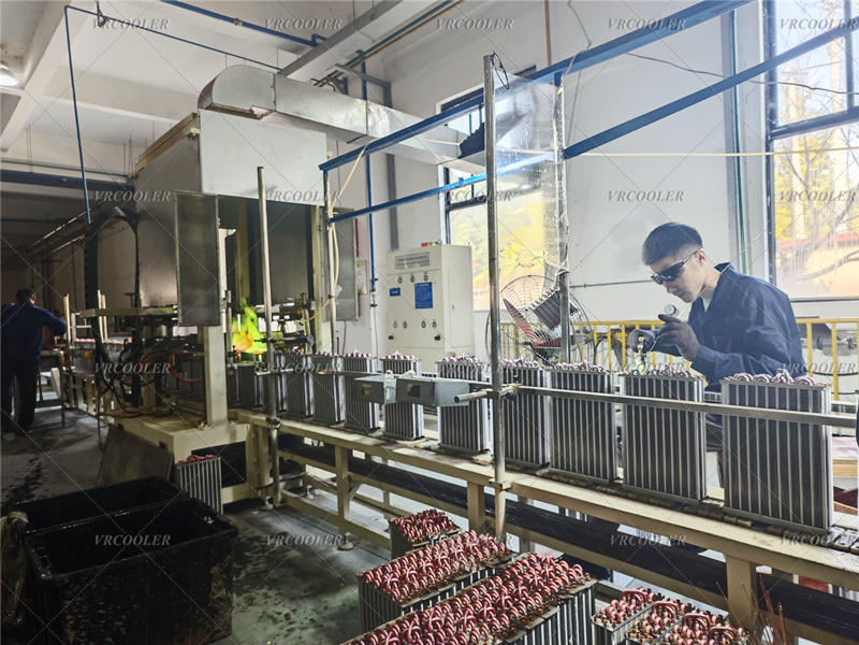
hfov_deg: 73.9
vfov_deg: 58.9
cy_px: 322
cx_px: 430
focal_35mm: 23
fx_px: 571
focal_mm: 6.55
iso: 320
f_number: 1.6
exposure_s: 1/101
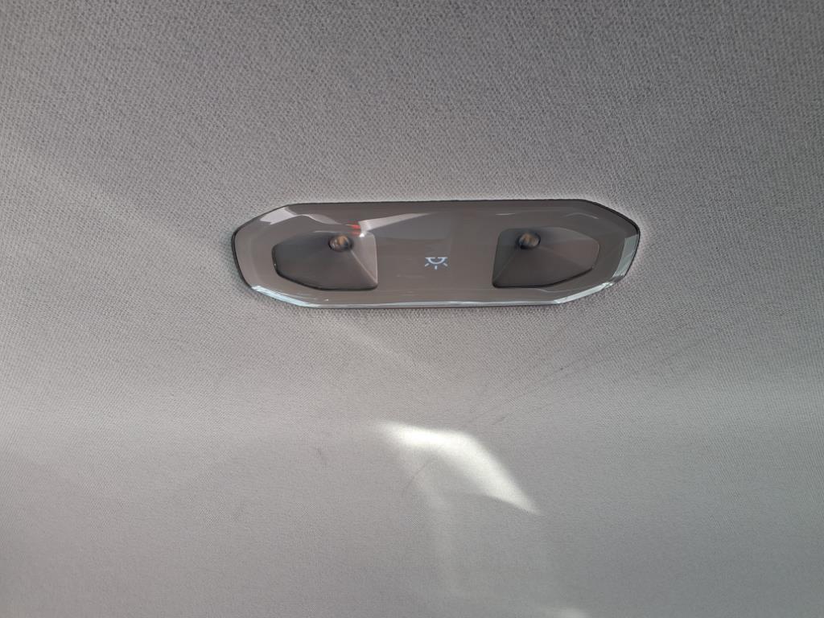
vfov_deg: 51.4
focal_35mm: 27
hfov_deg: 65.3
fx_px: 643
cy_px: 309
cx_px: 412
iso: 40
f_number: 1.9
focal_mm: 3.58
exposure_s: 1/60.2
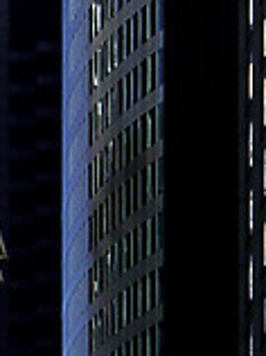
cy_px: -532
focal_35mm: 428
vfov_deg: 4.5
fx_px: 4397
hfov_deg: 3.5
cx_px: 364
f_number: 8
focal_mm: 15.06
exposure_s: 1/250
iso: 64
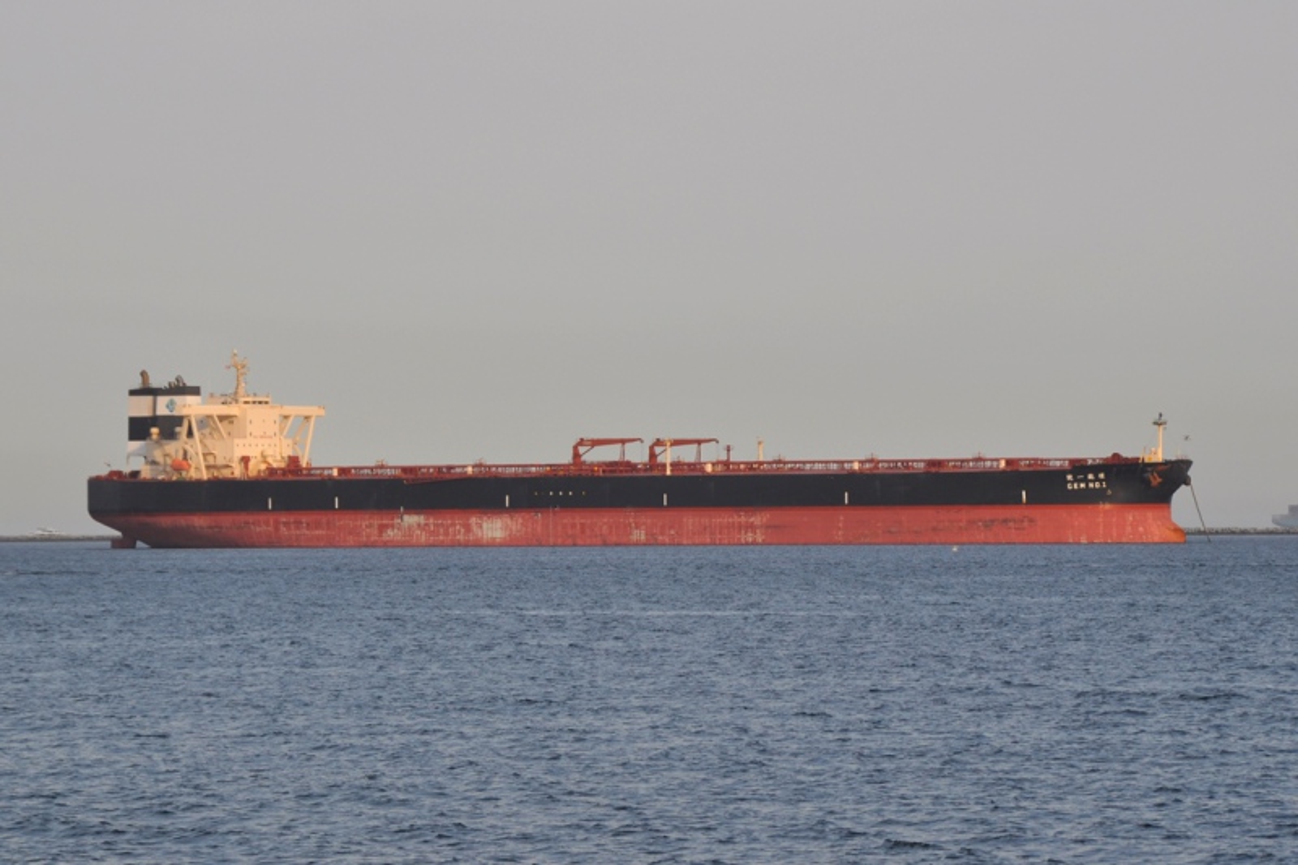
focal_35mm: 158
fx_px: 5677
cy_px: 432
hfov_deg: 13.0
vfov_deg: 8.7
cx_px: 649
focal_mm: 105
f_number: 9
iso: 200
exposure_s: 1/320
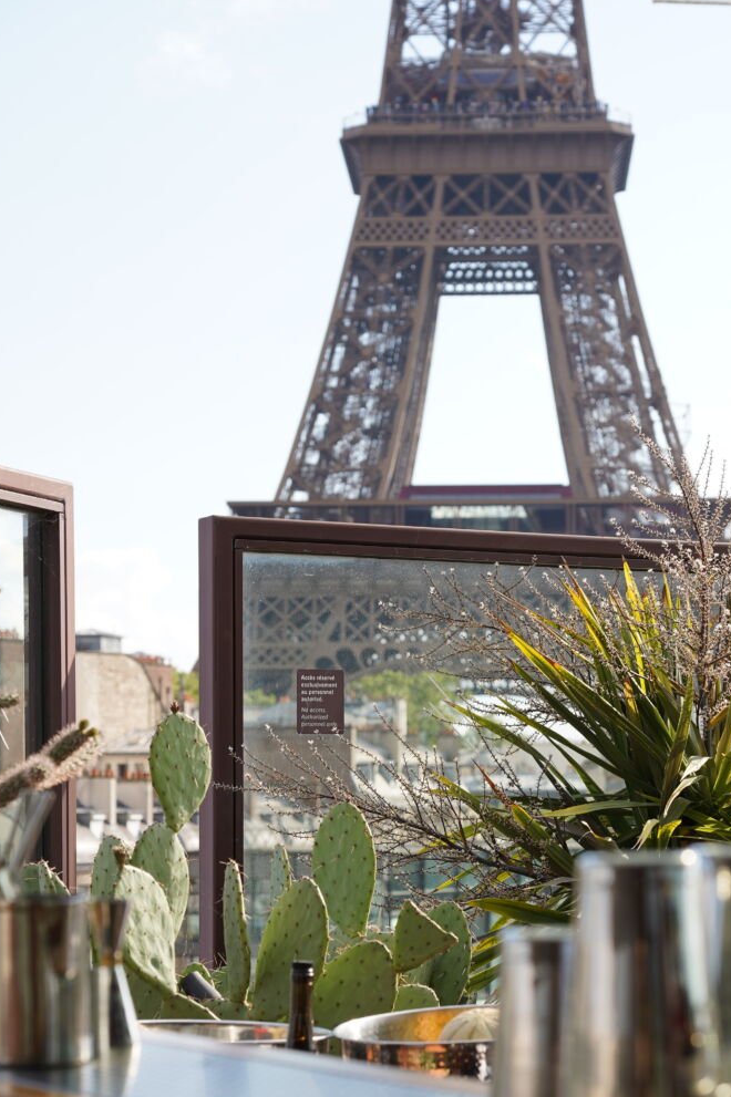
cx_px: 420
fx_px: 2817
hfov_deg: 14.8
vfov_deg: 21.9
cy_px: 786
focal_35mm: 92
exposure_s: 1/250
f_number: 5.6
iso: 100
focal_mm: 62.3
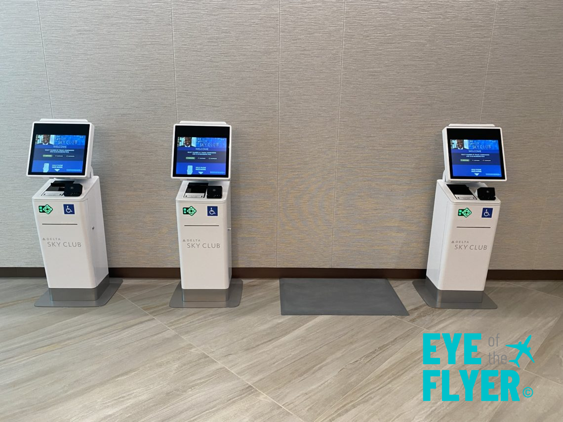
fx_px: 423
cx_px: 282
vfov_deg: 53.1
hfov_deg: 67.3
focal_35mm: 26
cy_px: 211
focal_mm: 4.25
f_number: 1.8
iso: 125
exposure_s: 1/60
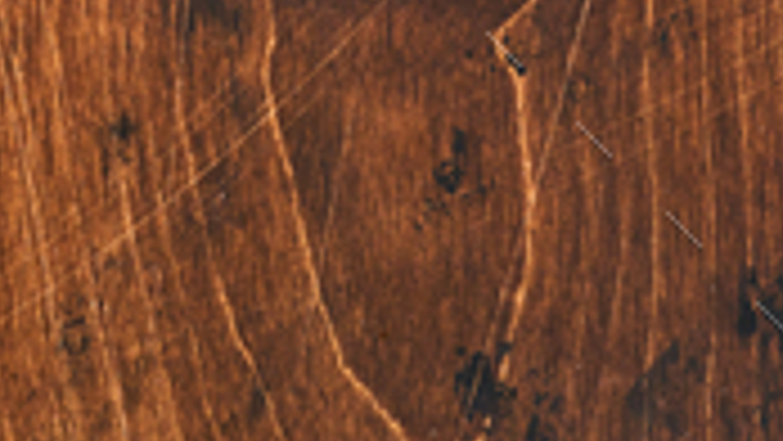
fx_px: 6646
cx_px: -464
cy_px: -11
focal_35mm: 320
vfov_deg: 3.8
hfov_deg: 6.6
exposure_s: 1/160
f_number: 9
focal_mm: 60
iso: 160
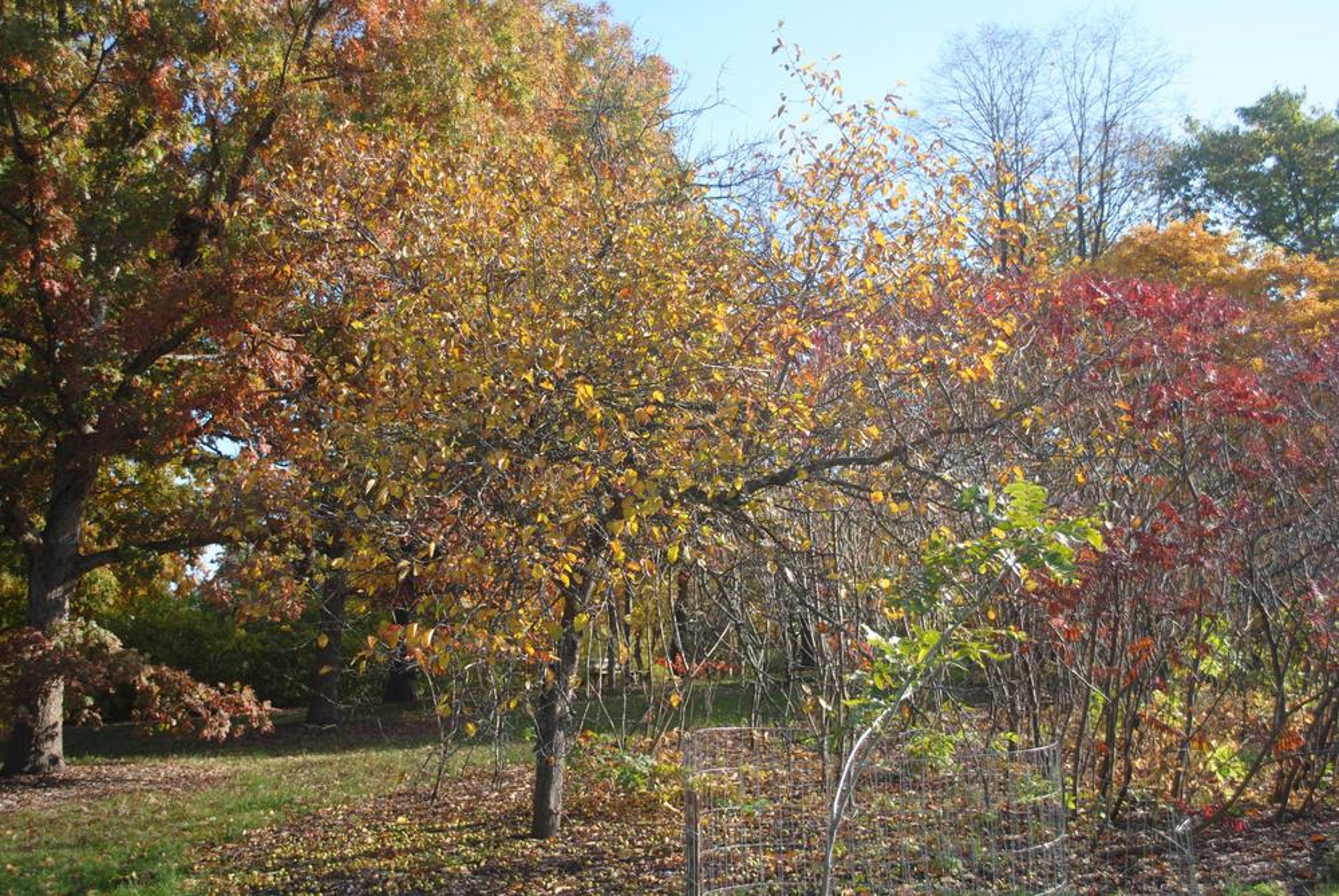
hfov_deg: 53.1
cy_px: 448
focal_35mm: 36
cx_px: 670
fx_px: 1340
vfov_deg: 37.0
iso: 200
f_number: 4
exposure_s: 1/500
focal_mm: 24
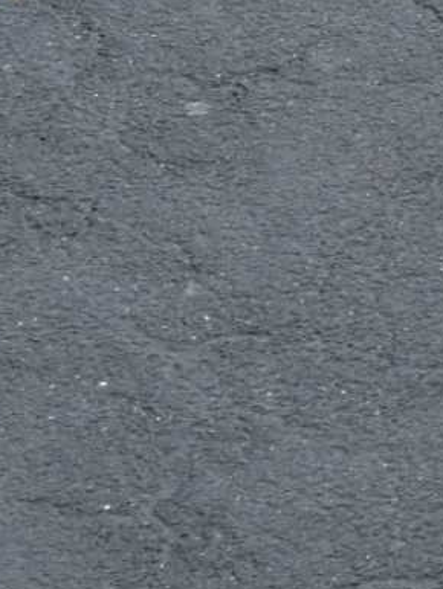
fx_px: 21503
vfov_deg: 1.6
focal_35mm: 1262
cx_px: 1173
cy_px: -240
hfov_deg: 1.2
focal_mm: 165
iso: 1000
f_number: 7.1
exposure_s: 1/640
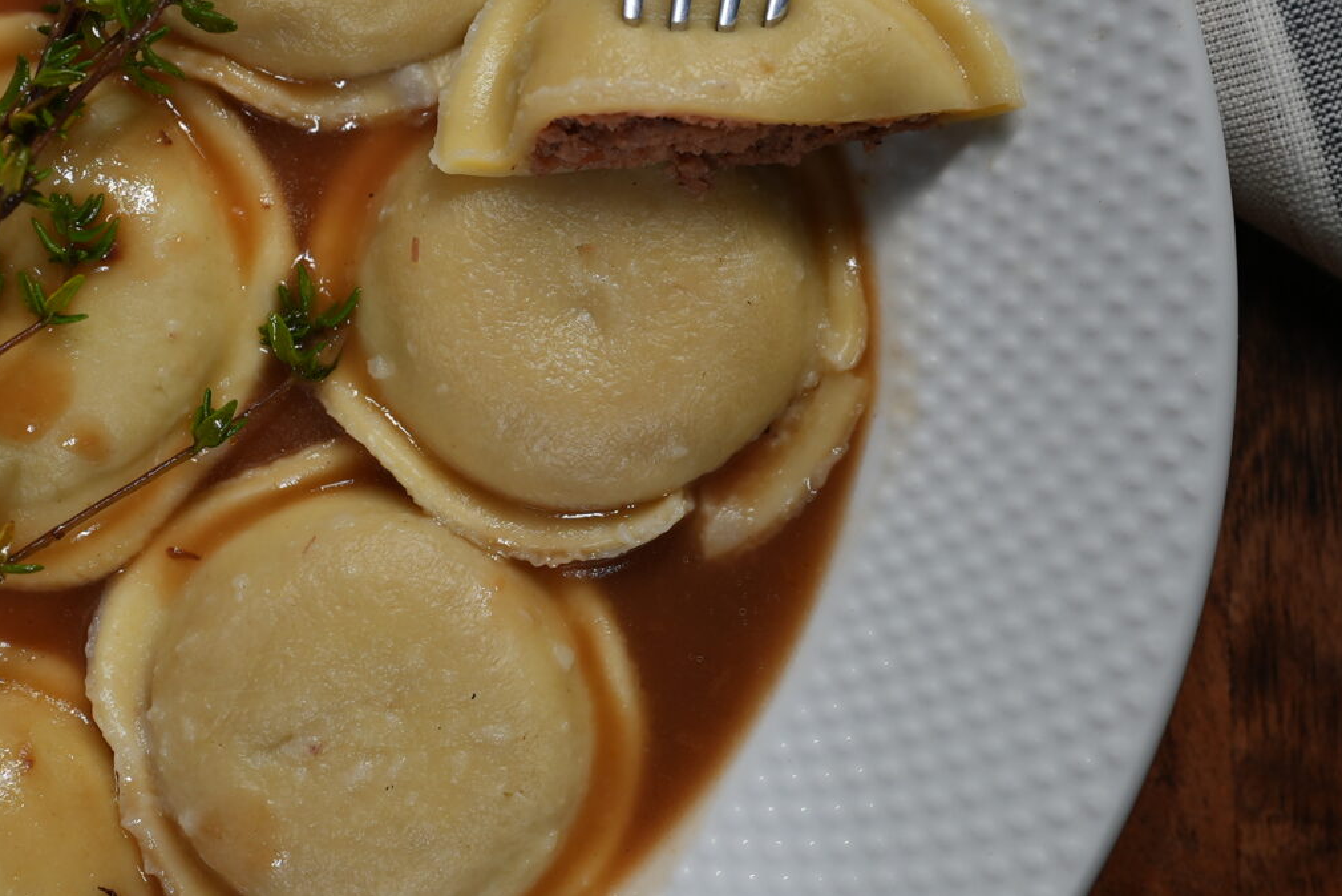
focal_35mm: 71
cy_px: 312
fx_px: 2647
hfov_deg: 28.4
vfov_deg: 19.2
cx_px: 674
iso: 160
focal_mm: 35
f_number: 3.5
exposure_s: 1/160
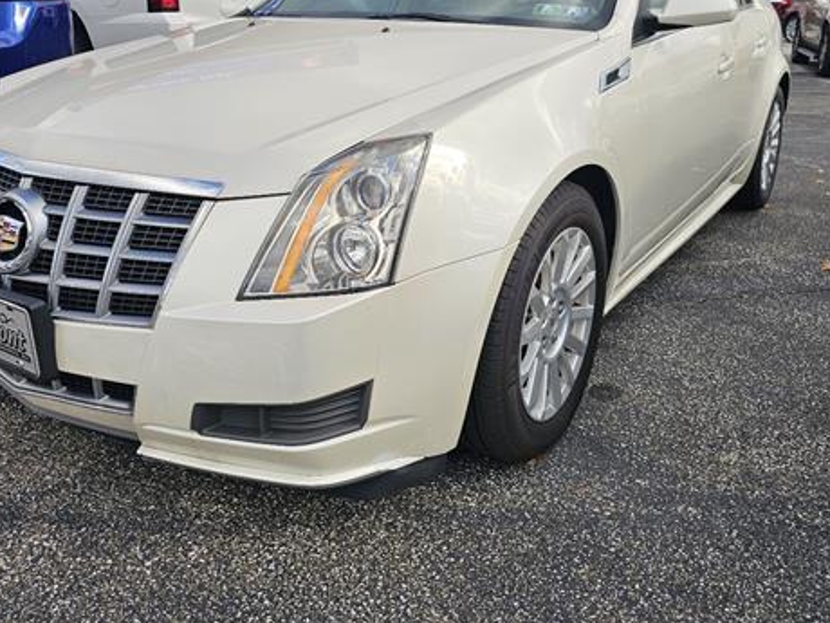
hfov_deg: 56.8
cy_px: 213
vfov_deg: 43.6
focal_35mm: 32
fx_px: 767
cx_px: 388
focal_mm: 6.3
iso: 10
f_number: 1.7
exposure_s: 1/333
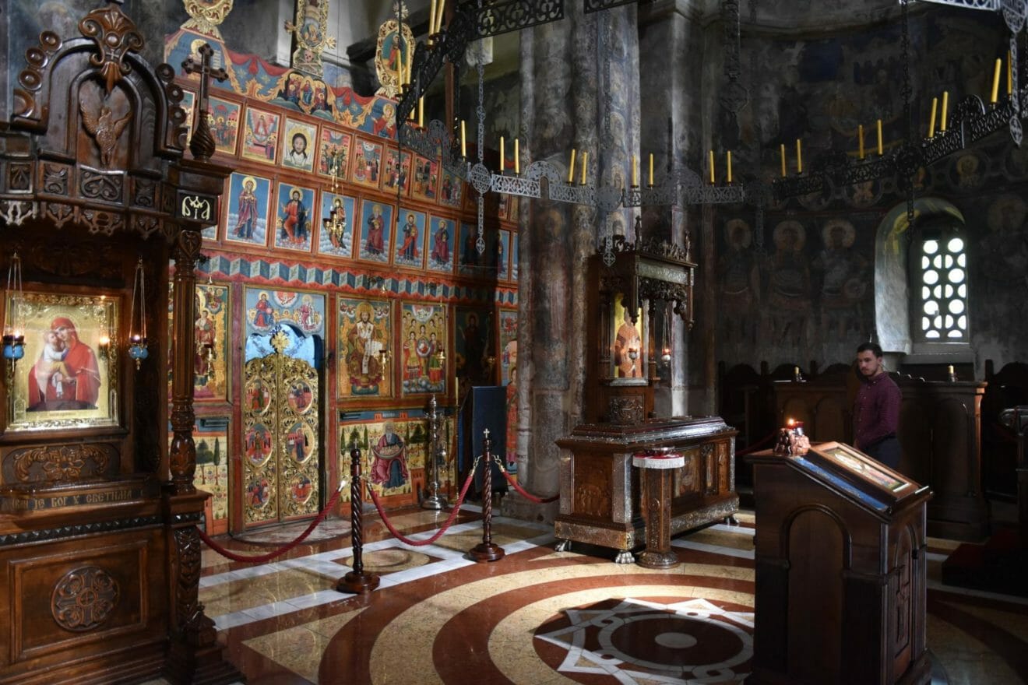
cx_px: 514
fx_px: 685
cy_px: 342
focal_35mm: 24
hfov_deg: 73.7
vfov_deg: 53.1
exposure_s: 1/15
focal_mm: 16
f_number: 2.8
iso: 1250
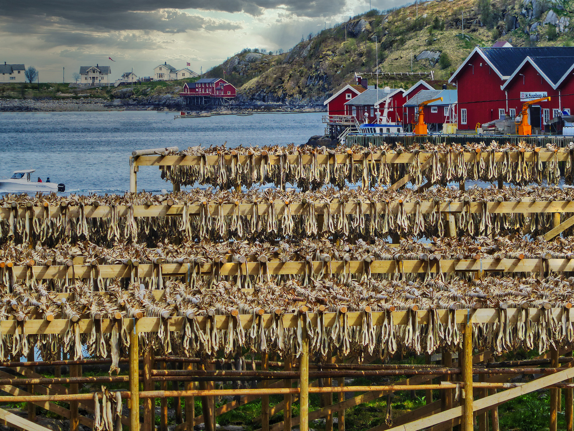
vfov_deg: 5.0
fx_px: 4975
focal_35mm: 300
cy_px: 216
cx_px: 287
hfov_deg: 6.6
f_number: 5.8
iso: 80
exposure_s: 1/200
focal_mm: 53.8
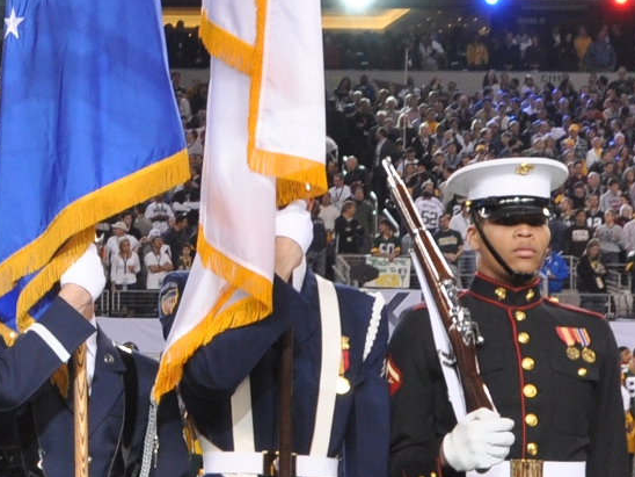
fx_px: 2953
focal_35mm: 161
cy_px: 243
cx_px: -166
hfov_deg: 12.0
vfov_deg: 9.2
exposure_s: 1/125
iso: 400
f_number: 5.6
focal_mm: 22
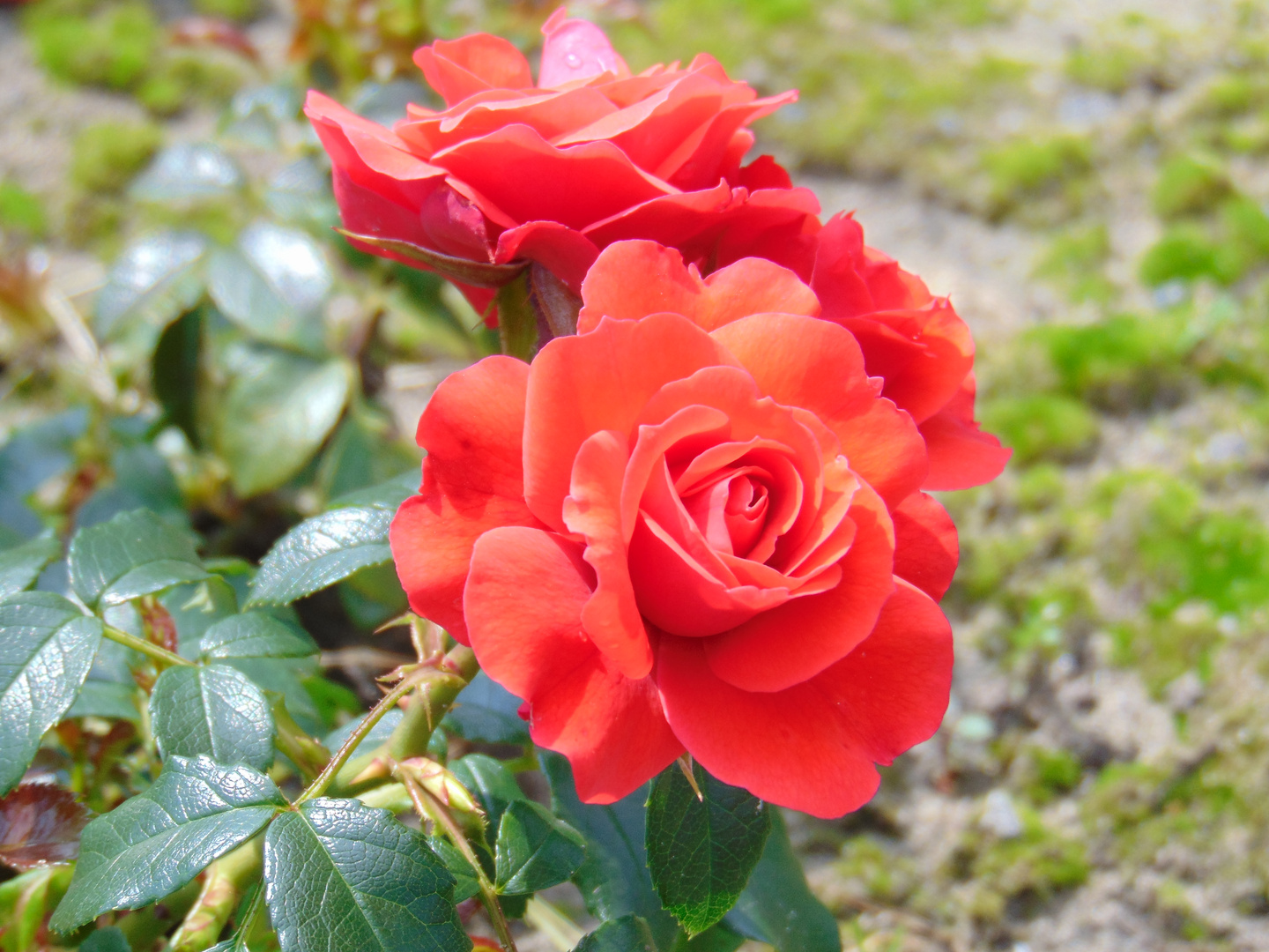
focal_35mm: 133
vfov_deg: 11.1
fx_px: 4876
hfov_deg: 14.8
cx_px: 634
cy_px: 476
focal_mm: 23.9
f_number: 4
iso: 80
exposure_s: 1/400
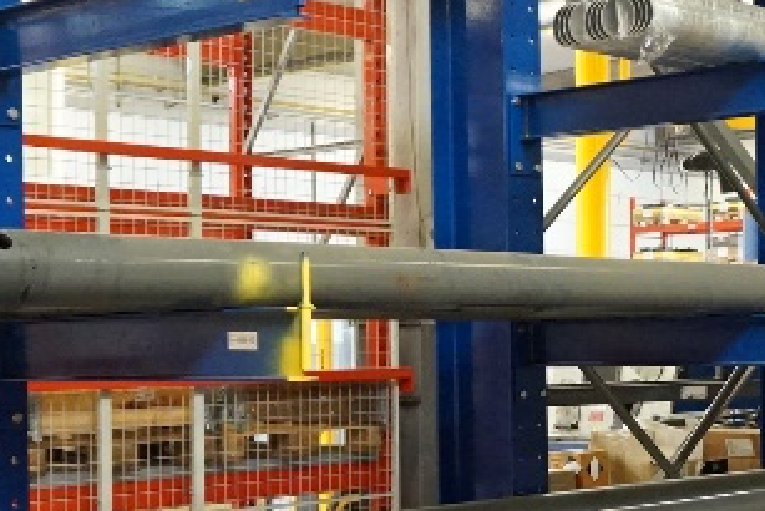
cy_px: 335
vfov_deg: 17.0
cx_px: 675
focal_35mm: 80
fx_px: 1701
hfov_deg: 24.7
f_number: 3.5
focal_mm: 16
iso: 3200
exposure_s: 1/125
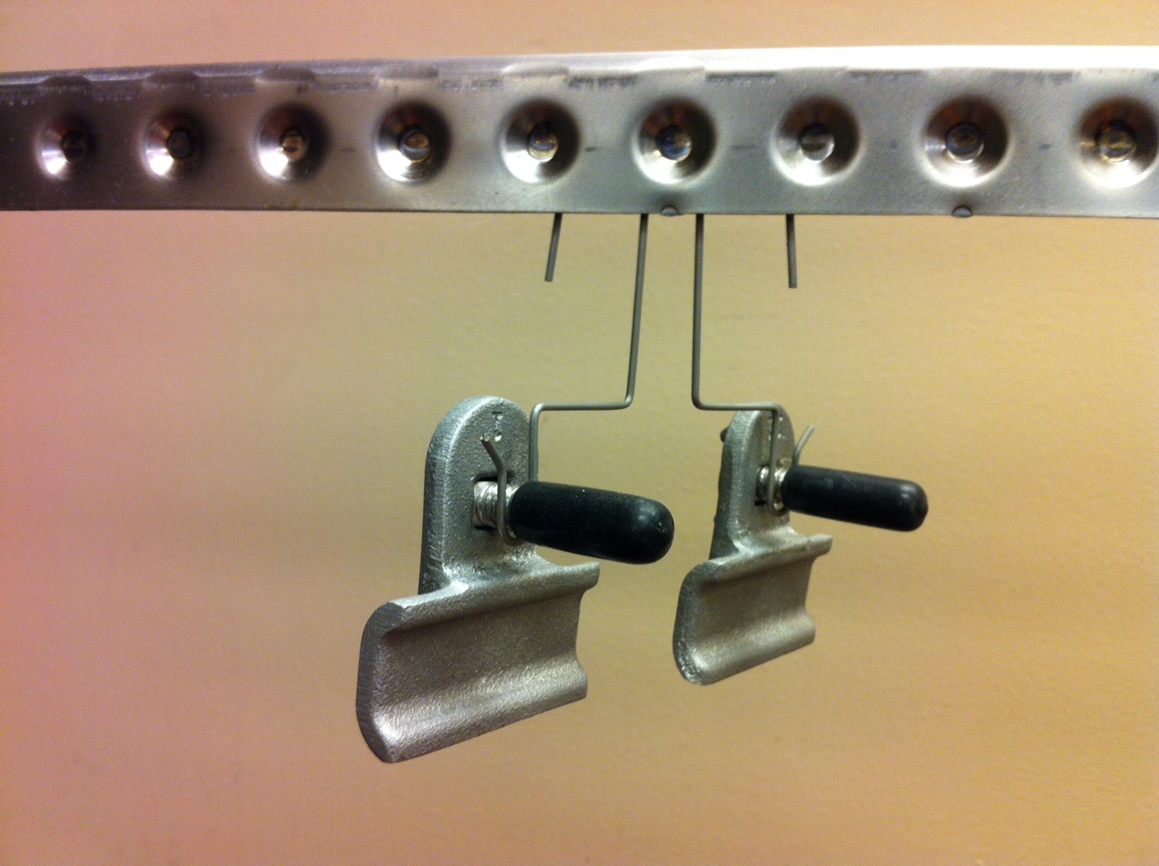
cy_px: 433
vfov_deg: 40.6
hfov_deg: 52.7
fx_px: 1170
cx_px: 580
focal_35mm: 35
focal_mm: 3.85
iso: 80
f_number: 2.8
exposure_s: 1/15
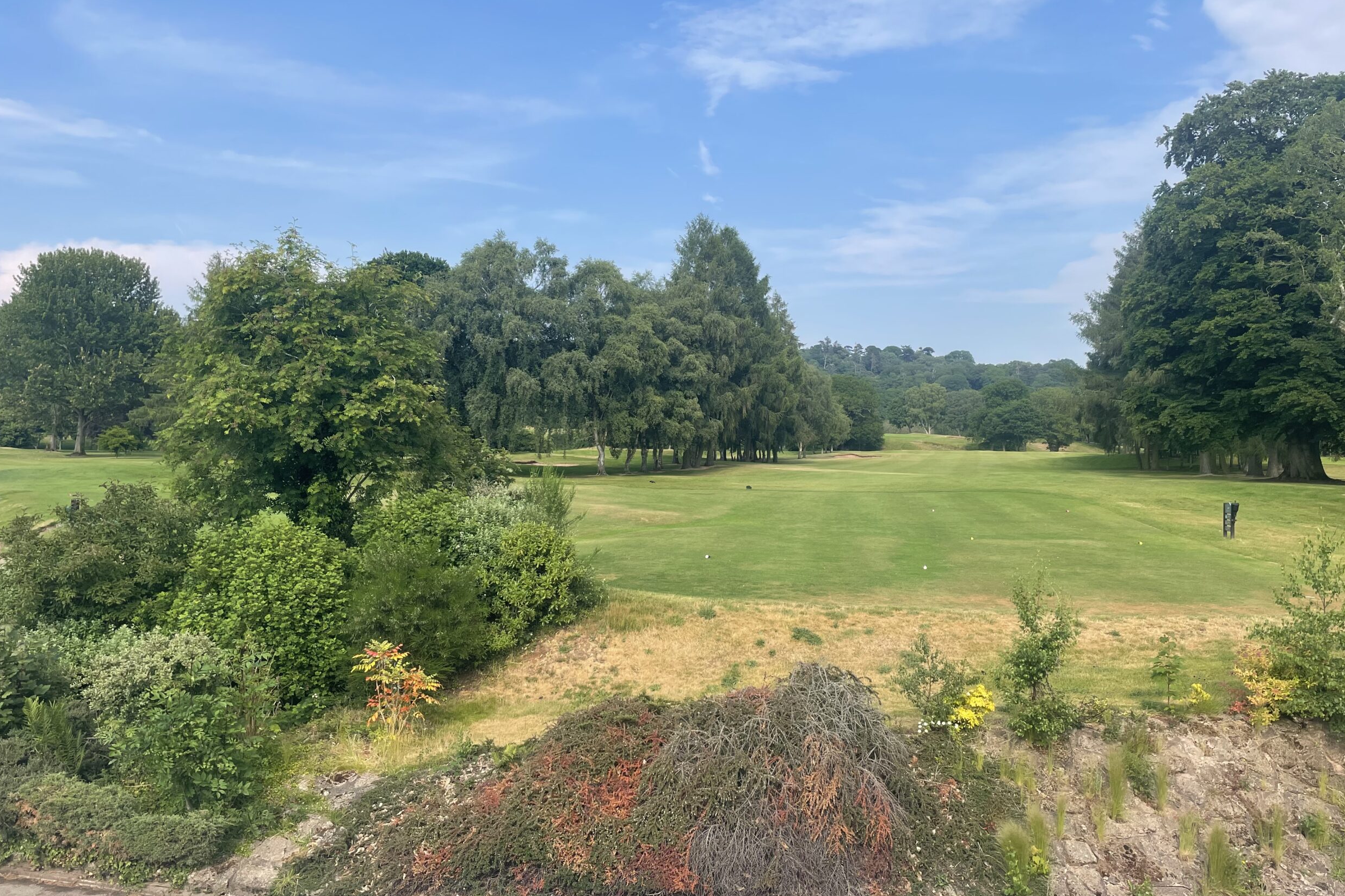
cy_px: 425
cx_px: 692
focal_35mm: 28
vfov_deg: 46.4
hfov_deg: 65.5
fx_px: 1046
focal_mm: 4.2
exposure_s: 1/1984
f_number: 1.6
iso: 32
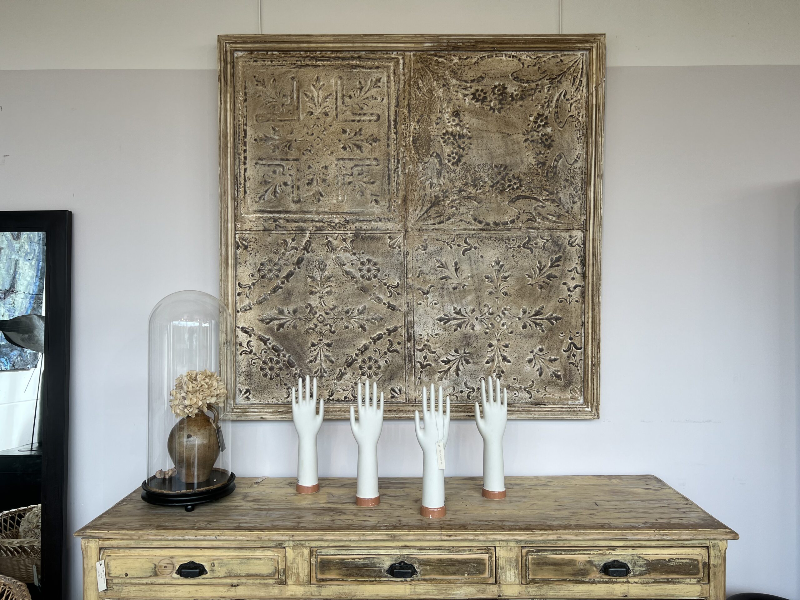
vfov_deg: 53.1
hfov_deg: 67.3
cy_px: 300
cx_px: 400
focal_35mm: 26
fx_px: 601
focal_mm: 5.7
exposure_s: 1/207
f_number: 1.5
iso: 40
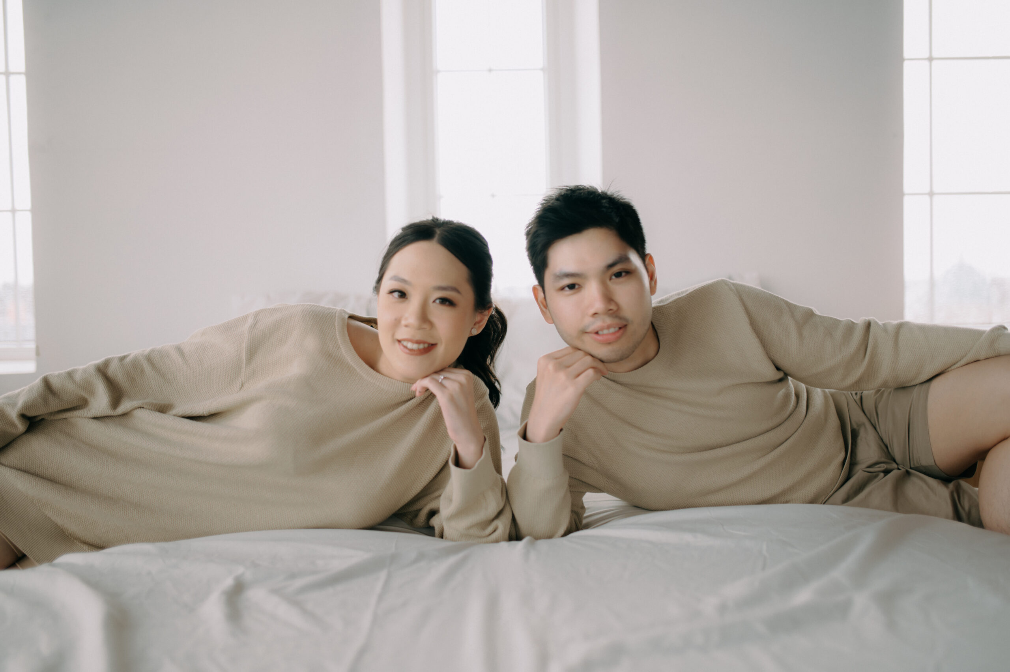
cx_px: 505
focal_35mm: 35
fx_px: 981
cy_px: 336
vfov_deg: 37.8
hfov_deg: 54.5
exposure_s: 1/250
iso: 160
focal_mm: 35
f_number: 1.4
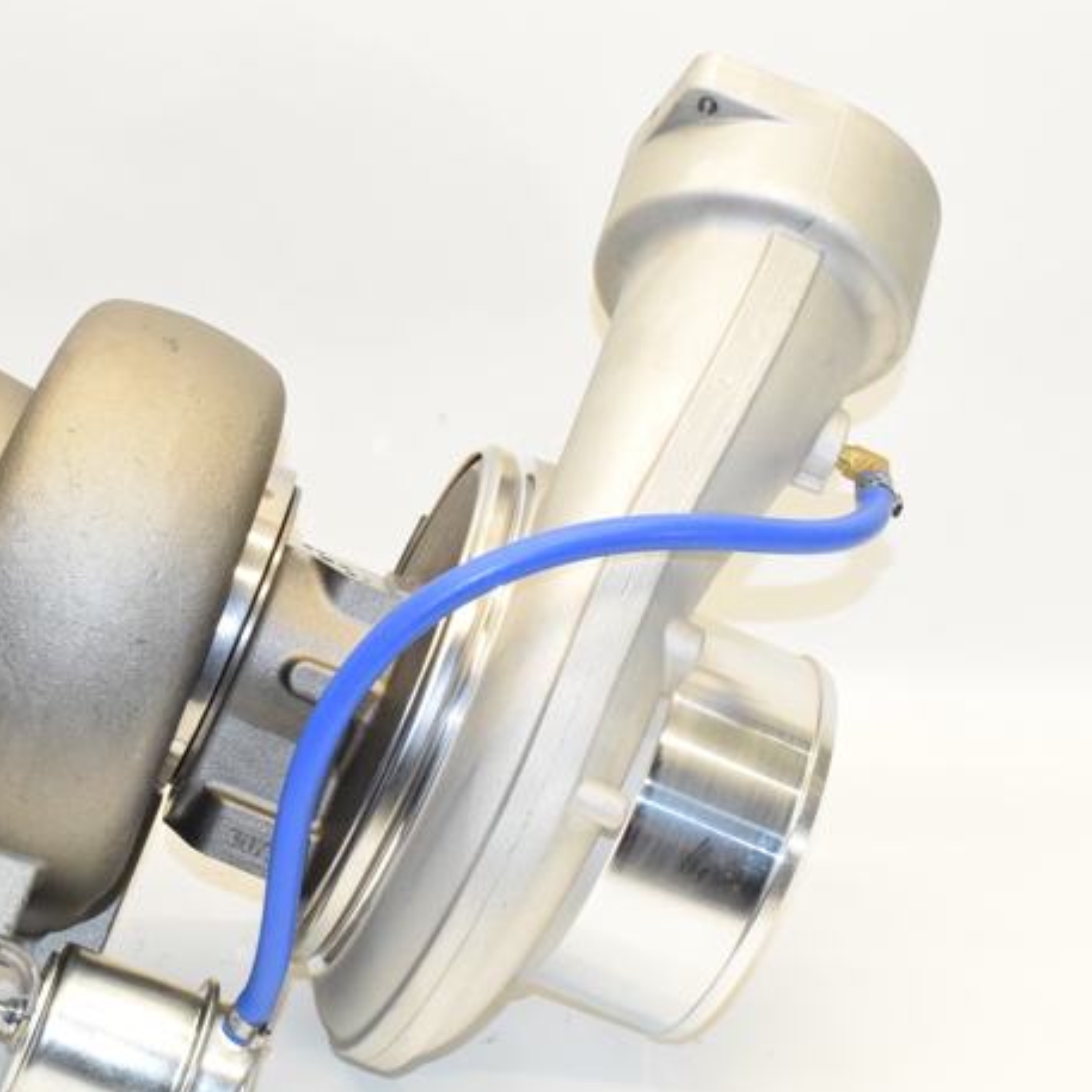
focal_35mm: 76
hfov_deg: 22.6
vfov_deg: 22.7
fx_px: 2712
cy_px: 613
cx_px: 335
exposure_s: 1/200
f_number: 14
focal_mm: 34
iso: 3200
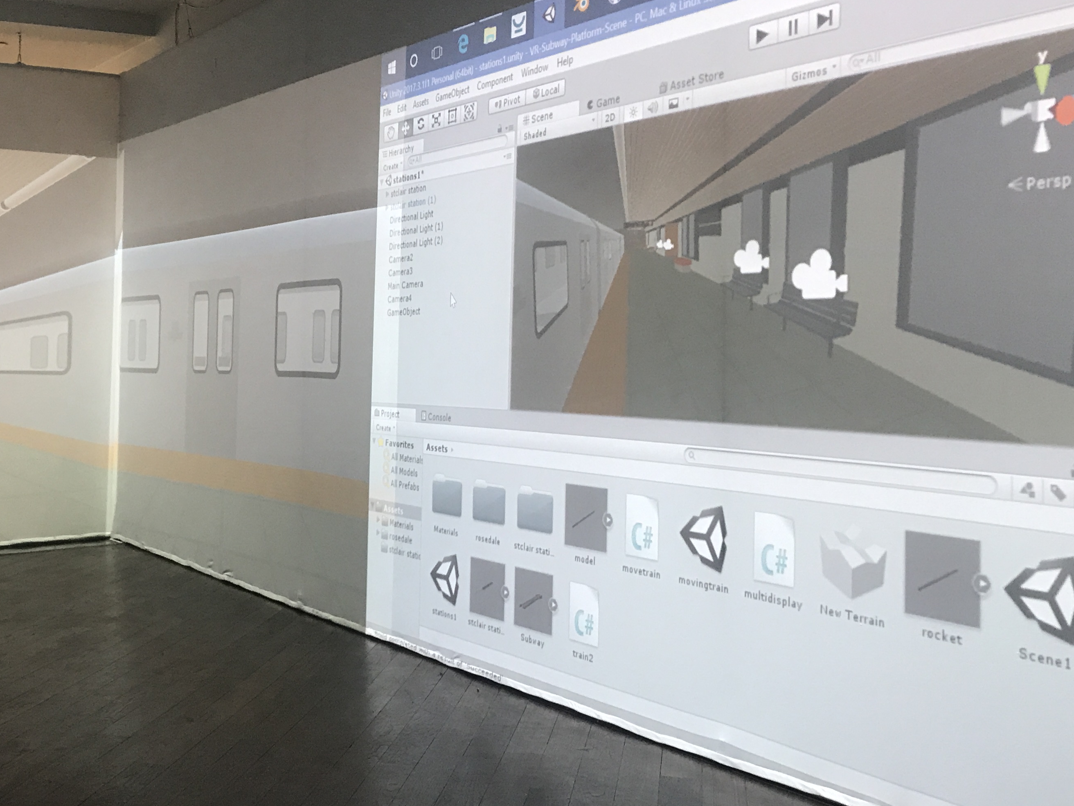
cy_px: 373
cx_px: 278
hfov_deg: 42.6
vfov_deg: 33.6
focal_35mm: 43
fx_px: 1334
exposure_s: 1/15
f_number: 1.8
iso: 40
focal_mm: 3.99
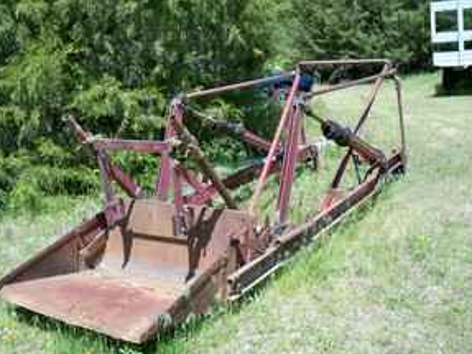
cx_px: 194
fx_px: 572
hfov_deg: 44.6
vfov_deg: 34.3
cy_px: 184
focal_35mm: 42
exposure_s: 1/640
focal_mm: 6.3
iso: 64
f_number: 3.1
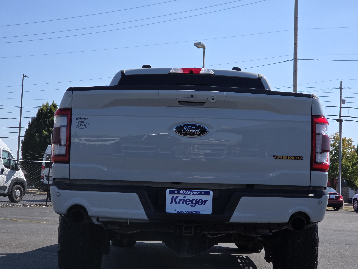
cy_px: 134
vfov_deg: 21.3
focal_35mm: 69
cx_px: 179
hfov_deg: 28.2
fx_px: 714
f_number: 2.4
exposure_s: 1/1033
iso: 25
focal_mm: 7
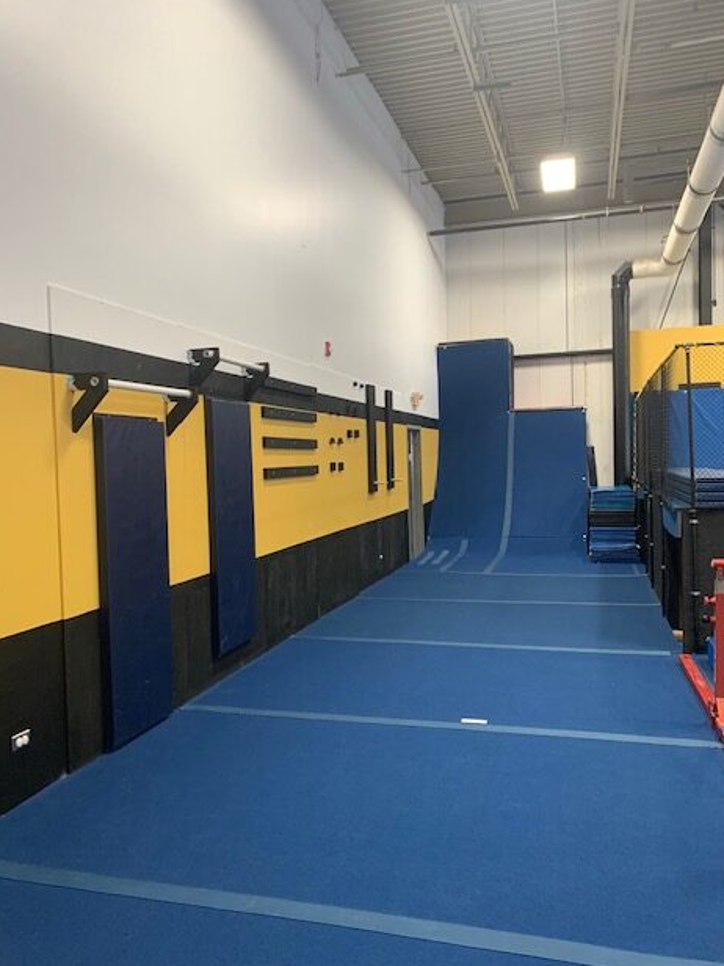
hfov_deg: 51.3
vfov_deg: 65.3
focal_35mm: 27
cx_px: 371
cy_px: 492
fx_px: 753
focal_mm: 4.25
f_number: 1.8
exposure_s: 1/60
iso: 100
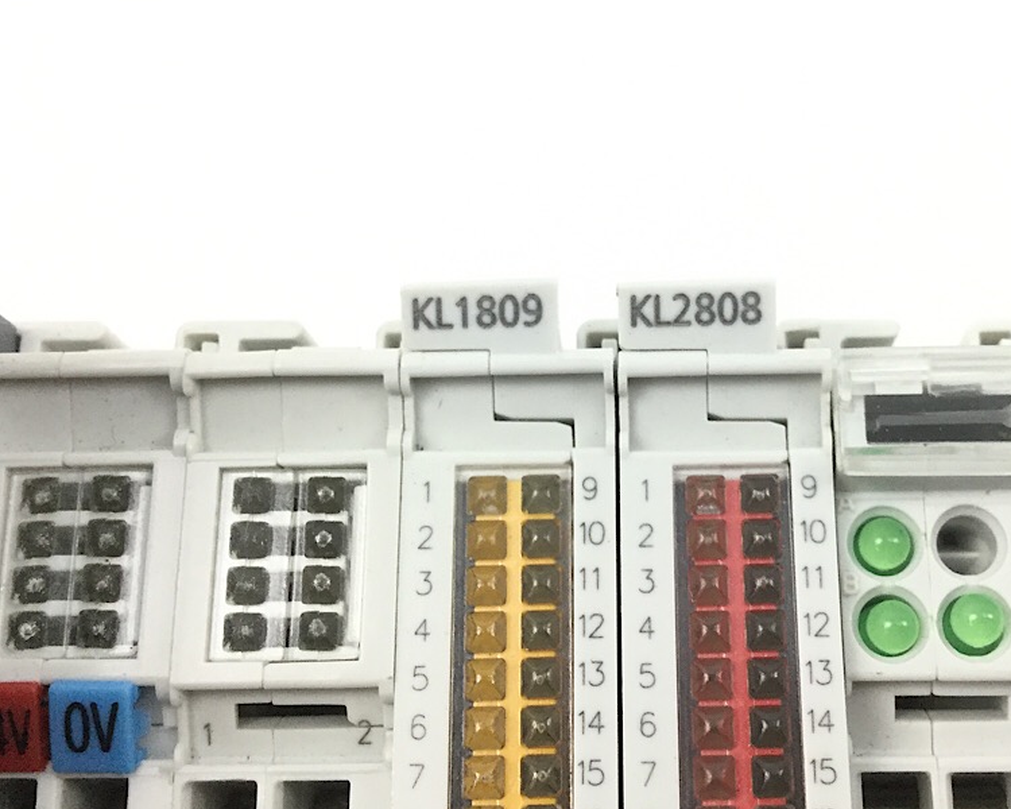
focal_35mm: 48
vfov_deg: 31.4
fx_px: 1436
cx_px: 640
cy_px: 322
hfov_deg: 38.5
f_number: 2.4
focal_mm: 3.3
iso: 40
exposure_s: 1/33
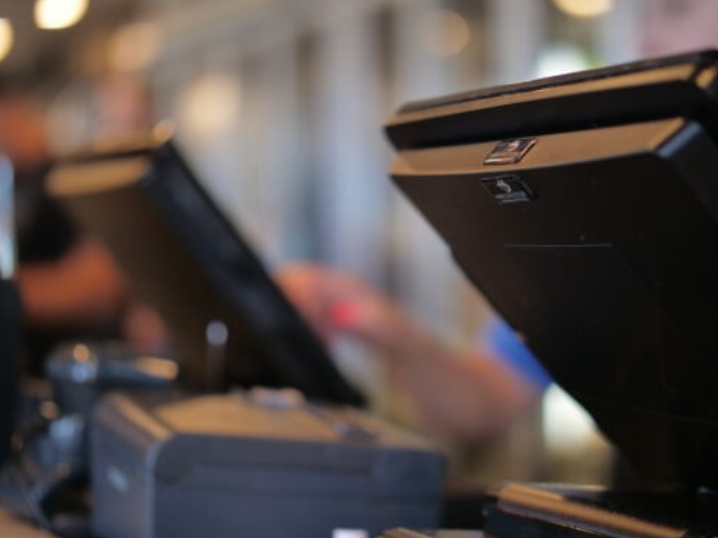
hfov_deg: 20.0
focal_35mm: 98
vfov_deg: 15.1
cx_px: 403
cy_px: 294
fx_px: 2032
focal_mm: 43
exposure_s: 1/80
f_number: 1.2
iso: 125
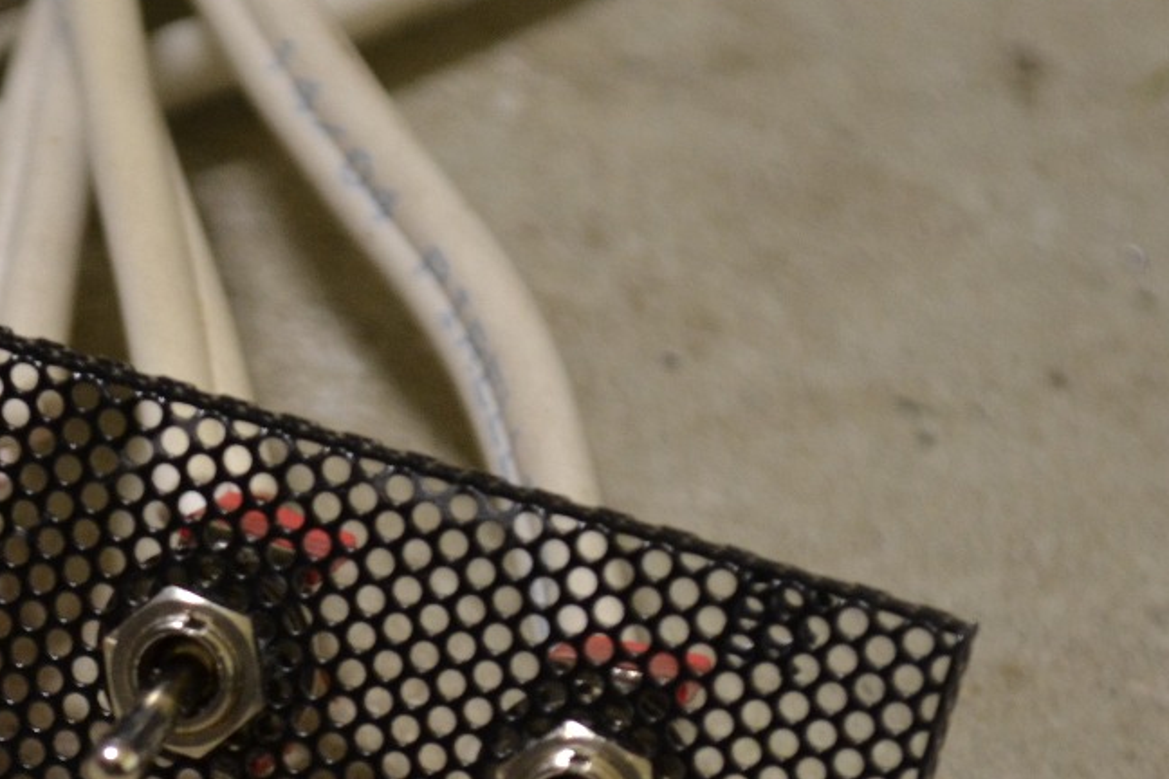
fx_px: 6332
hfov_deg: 10.5
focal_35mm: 195
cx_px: 133
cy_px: 629
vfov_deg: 7.0
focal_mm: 52
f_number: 5.6
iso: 800
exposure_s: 1/4
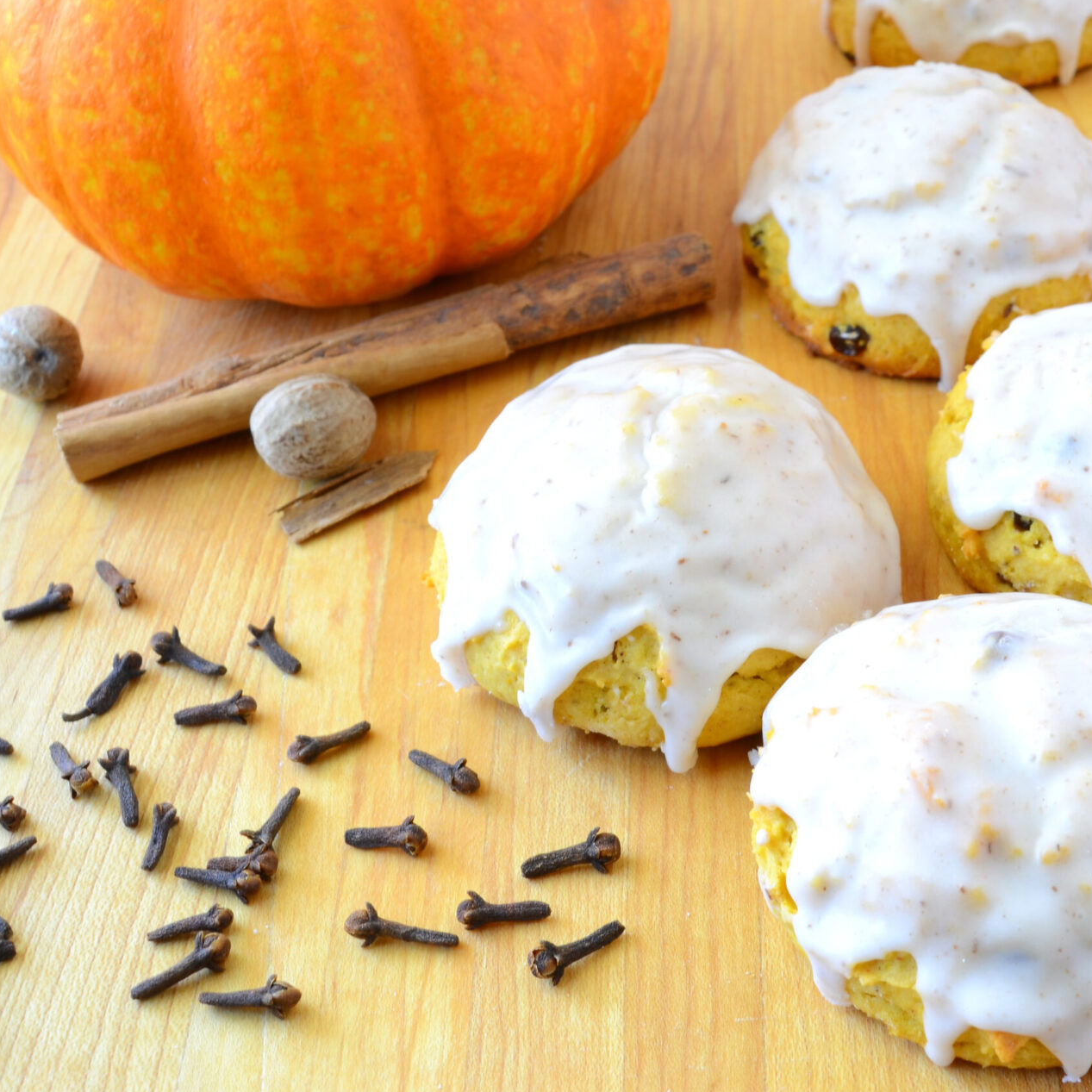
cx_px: 771
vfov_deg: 31.6
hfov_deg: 31.3
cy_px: 546
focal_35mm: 54
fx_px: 1927
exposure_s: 1/1.6
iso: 100
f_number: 10
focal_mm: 28
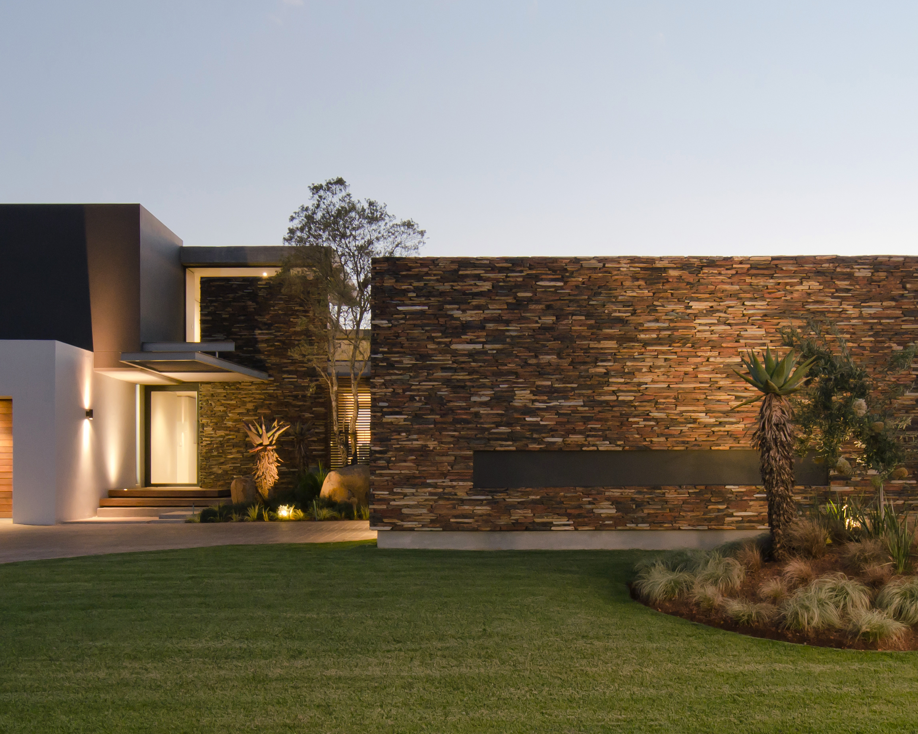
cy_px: 358
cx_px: 475
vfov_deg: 42.2
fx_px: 951
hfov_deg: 51.5
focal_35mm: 35
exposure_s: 3
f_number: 10
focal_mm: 12
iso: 400
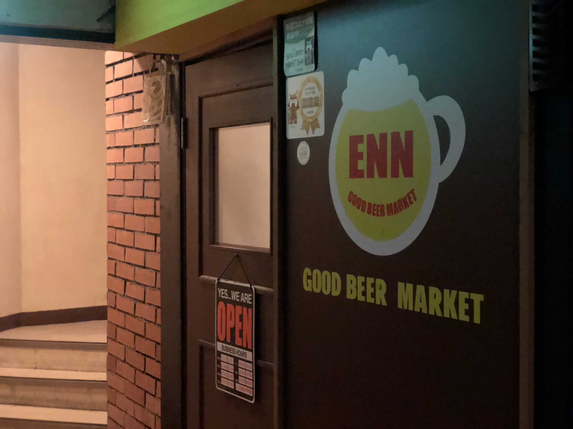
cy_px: 214
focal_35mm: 52
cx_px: 286
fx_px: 861
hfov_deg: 36.8
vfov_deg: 28.0
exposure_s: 1/8
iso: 200
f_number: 2.4
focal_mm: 6
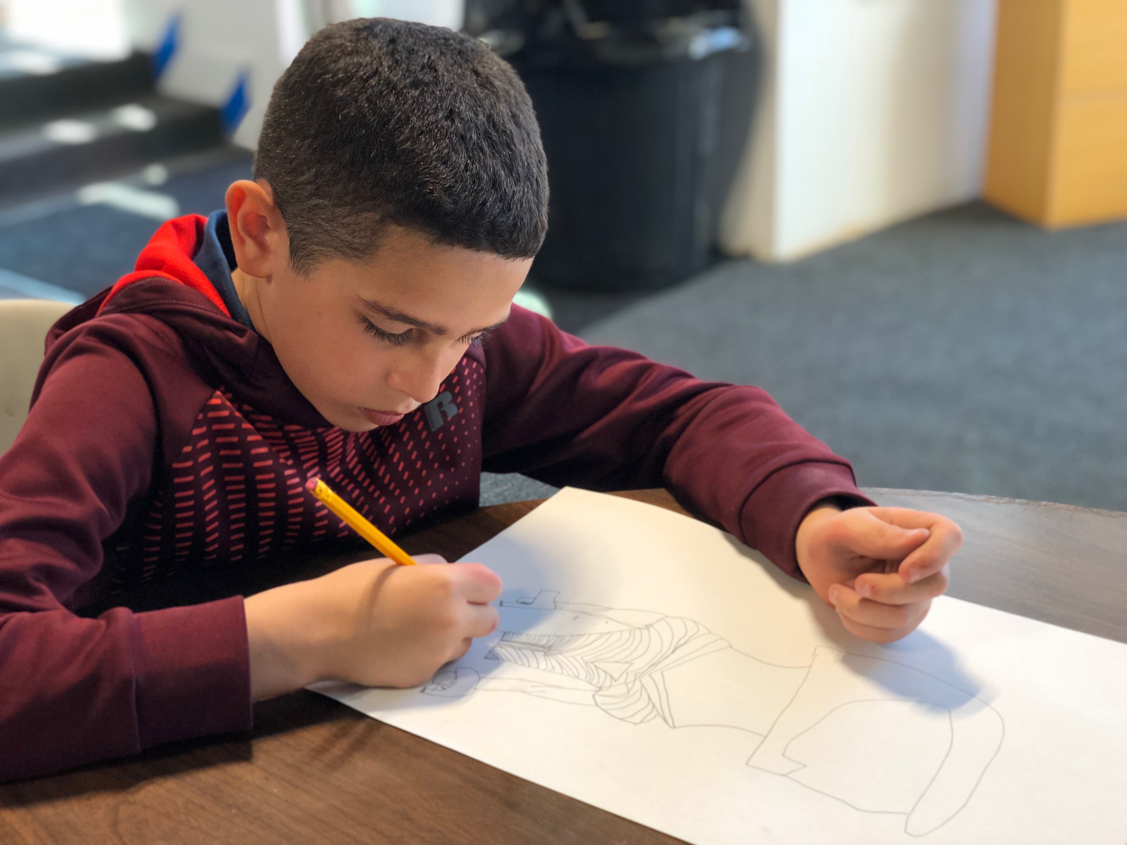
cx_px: 564
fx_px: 1693
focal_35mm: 52
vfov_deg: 28.0
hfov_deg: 36.8
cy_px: 422
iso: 40
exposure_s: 1/60
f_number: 2.4
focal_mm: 6
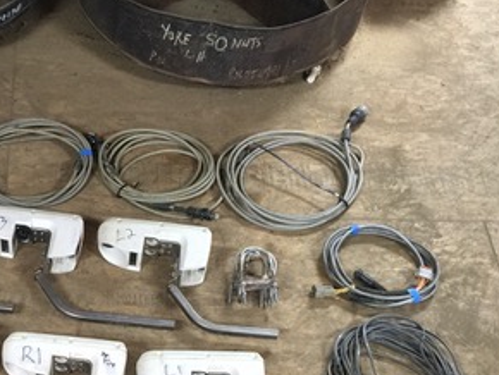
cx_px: 81
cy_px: 347
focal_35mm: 64
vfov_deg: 22.3
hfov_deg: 29.4
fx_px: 923
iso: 40
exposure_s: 1/15
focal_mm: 4.15
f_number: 2.2
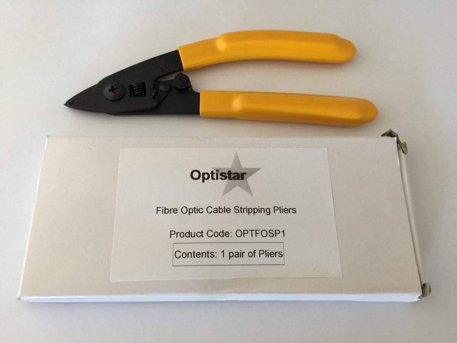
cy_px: 172
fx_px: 383
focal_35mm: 29
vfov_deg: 48.2
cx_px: 228
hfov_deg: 61.7
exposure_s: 1/17
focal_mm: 4.15
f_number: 2.2
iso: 50
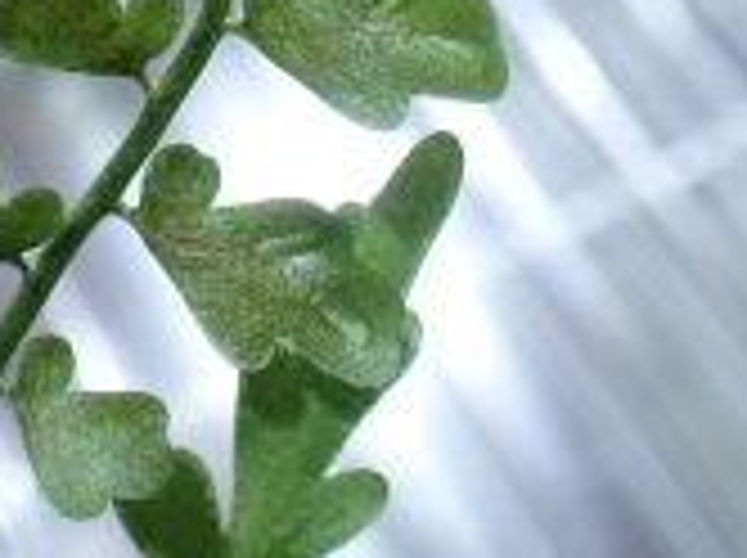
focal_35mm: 105
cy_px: -371
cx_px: 207
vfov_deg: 13.0
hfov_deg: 18.7
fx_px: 2263
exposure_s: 1/125
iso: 160
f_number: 2.3
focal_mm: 5.5
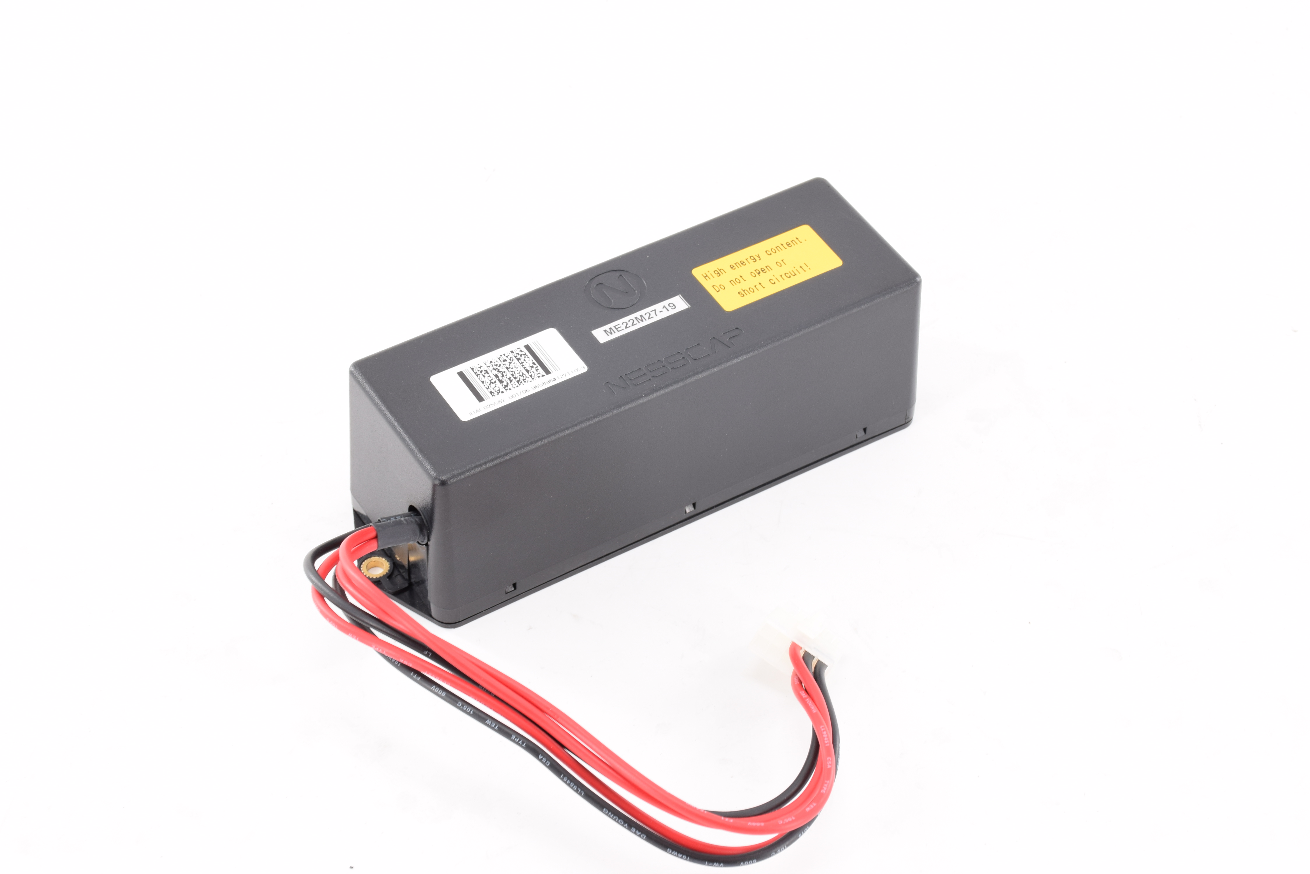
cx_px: 655
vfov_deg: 17.5
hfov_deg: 26.0
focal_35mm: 78
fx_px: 2839
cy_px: 437
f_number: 14
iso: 200
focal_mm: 52
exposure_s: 1/15
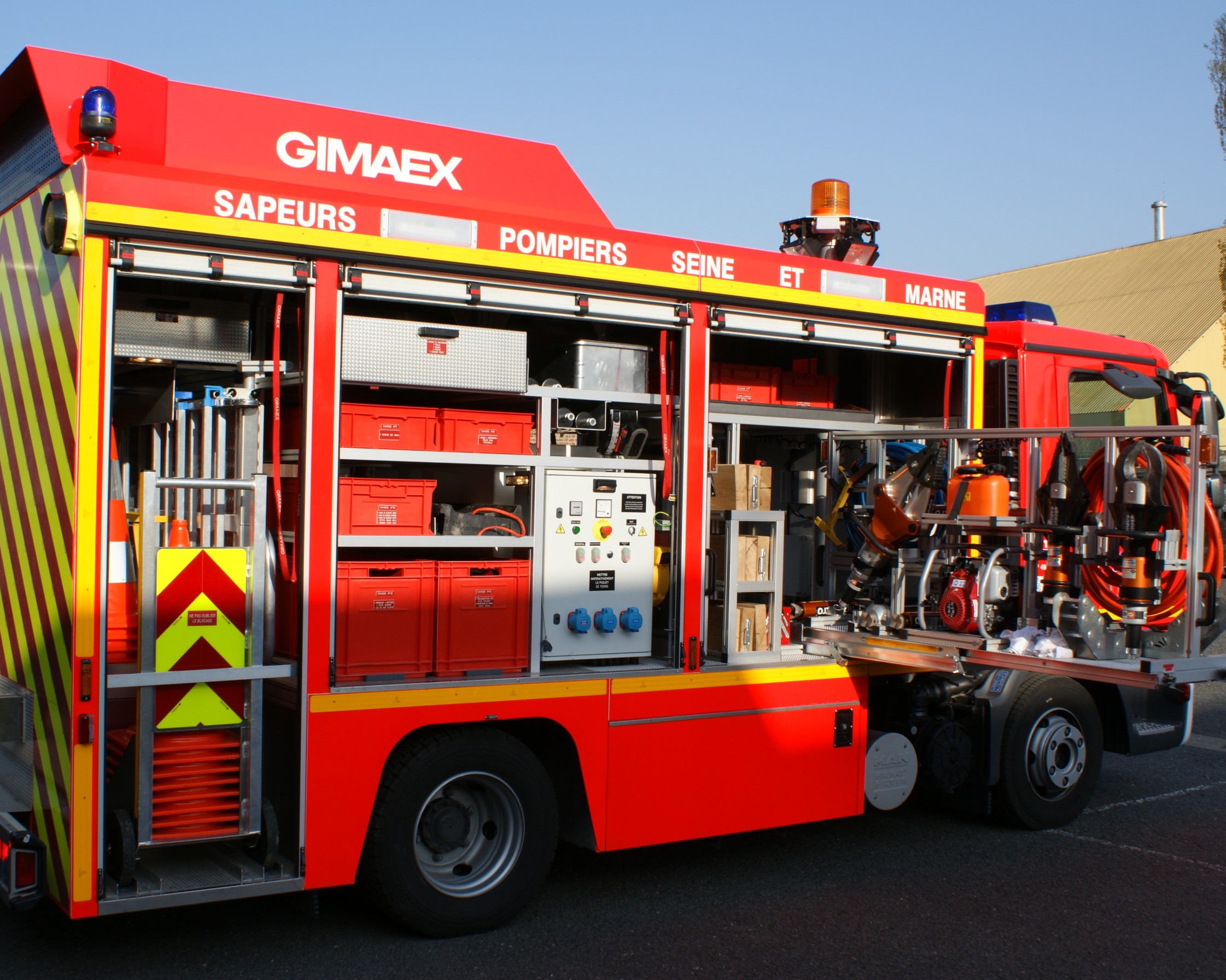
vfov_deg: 39.1
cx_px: 573
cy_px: 487
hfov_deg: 47.9
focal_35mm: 38
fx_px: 1379
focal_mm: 22
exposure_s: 1/125
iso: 100
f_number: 10
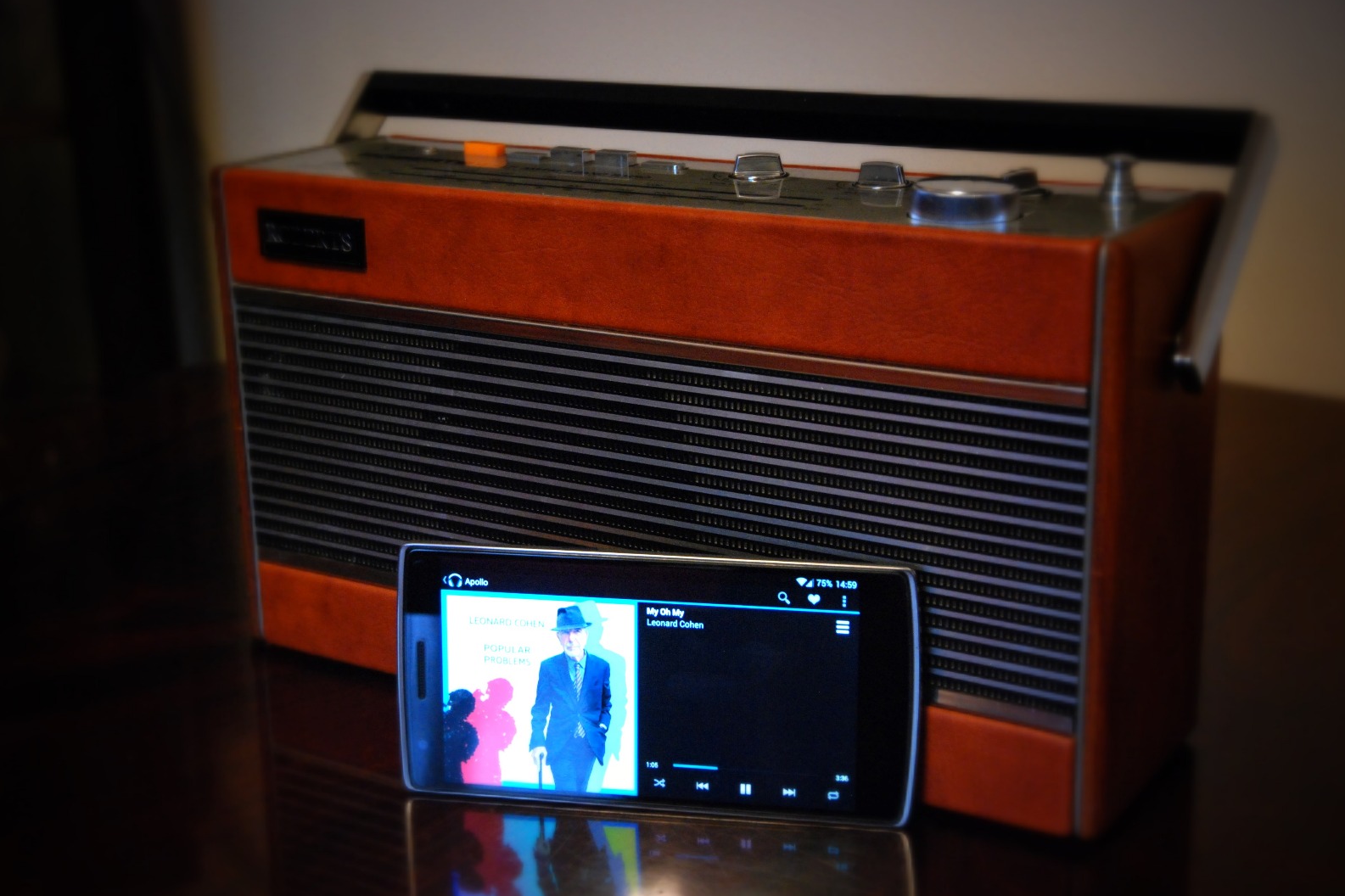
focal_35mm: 54
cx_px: 670
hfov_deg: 37.2
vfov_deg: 25.3
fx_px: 1999
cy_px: 450
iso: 1600
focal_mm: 35
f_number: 4.8
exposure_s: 1/8
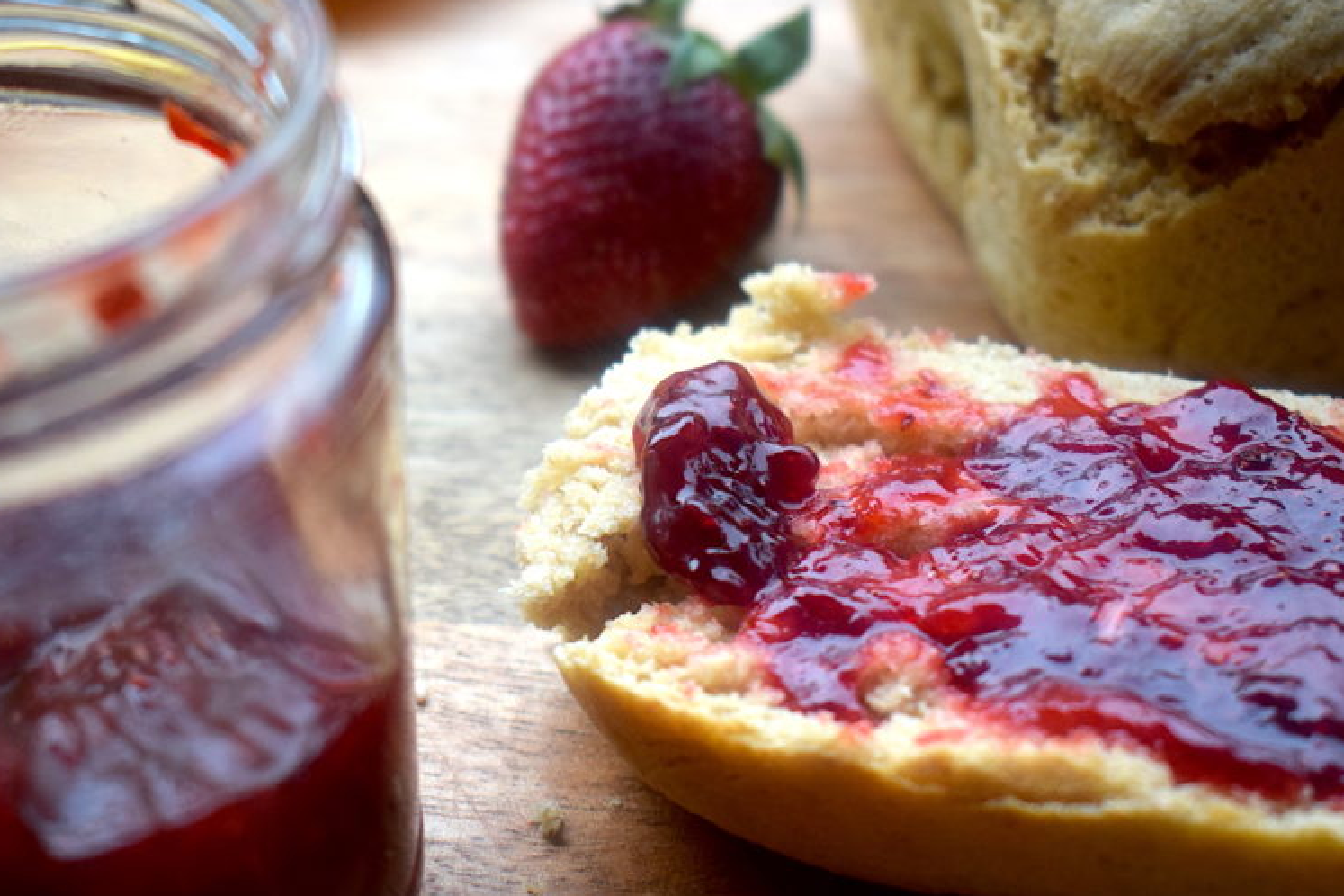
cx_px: 556
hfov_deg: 27.3
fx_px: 2762
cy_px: 492
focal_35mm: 74
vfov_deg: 18.4
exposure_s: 1/125
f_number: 5
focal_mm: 36
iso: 800
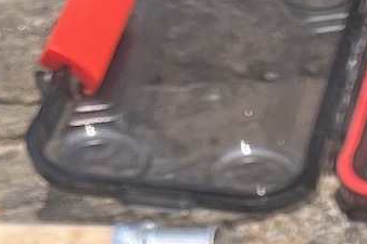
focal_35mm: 160
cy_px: 797
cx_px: 571
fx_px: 1630
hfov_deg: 12.2
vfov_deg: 7.3
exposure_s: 1/2899
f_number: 1.6
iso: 50
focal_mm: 5.1
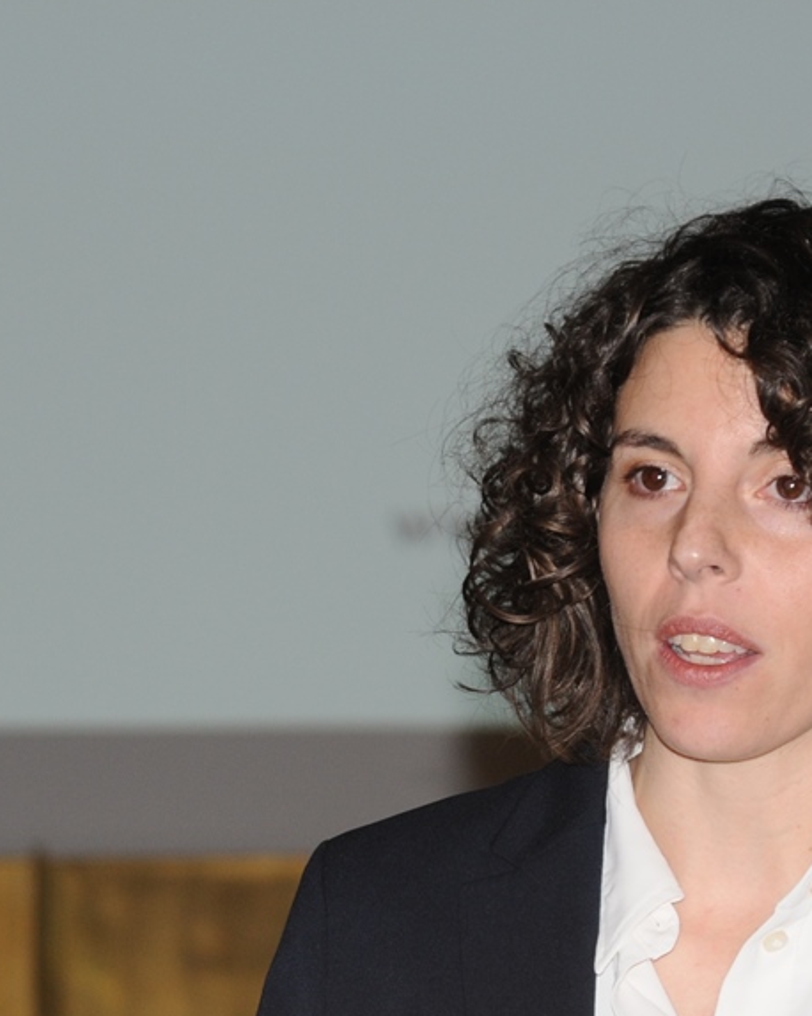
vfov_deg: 10.2
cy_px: 552
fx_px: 5676
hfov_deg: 8.2
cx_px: 629
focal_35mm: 189
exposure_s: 1/125
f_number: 5.6
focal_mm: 75
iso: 320
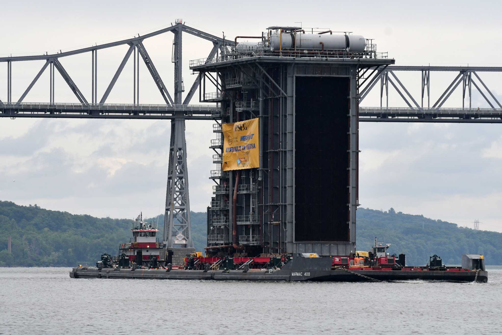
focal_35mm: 262
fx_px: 3660
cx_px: 251
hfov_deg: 7.8
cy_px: 168
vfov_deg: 5.2
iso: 800
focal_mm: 175
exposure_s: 1/1250
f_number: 9
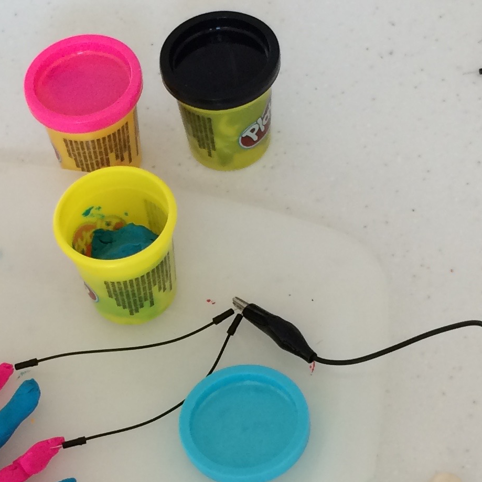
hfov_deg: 18.9
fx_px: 1434
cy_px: 331
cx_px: 107
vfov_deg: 19.0
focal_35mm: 91
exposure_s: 1/33
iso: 32
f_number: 2.2
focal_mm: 4.15
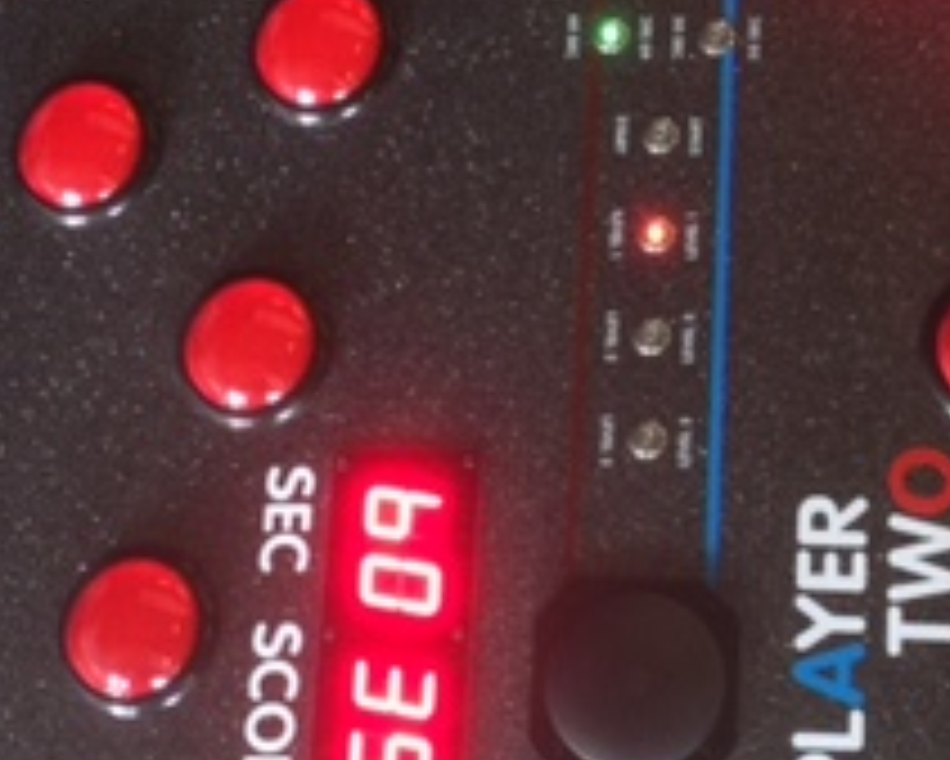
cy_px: 301
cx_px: 711
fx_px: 2419
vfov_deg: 17.9
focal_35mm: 86
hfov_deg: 22.0
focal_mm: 4.15
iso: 64
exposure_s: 1/15
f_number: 2.2
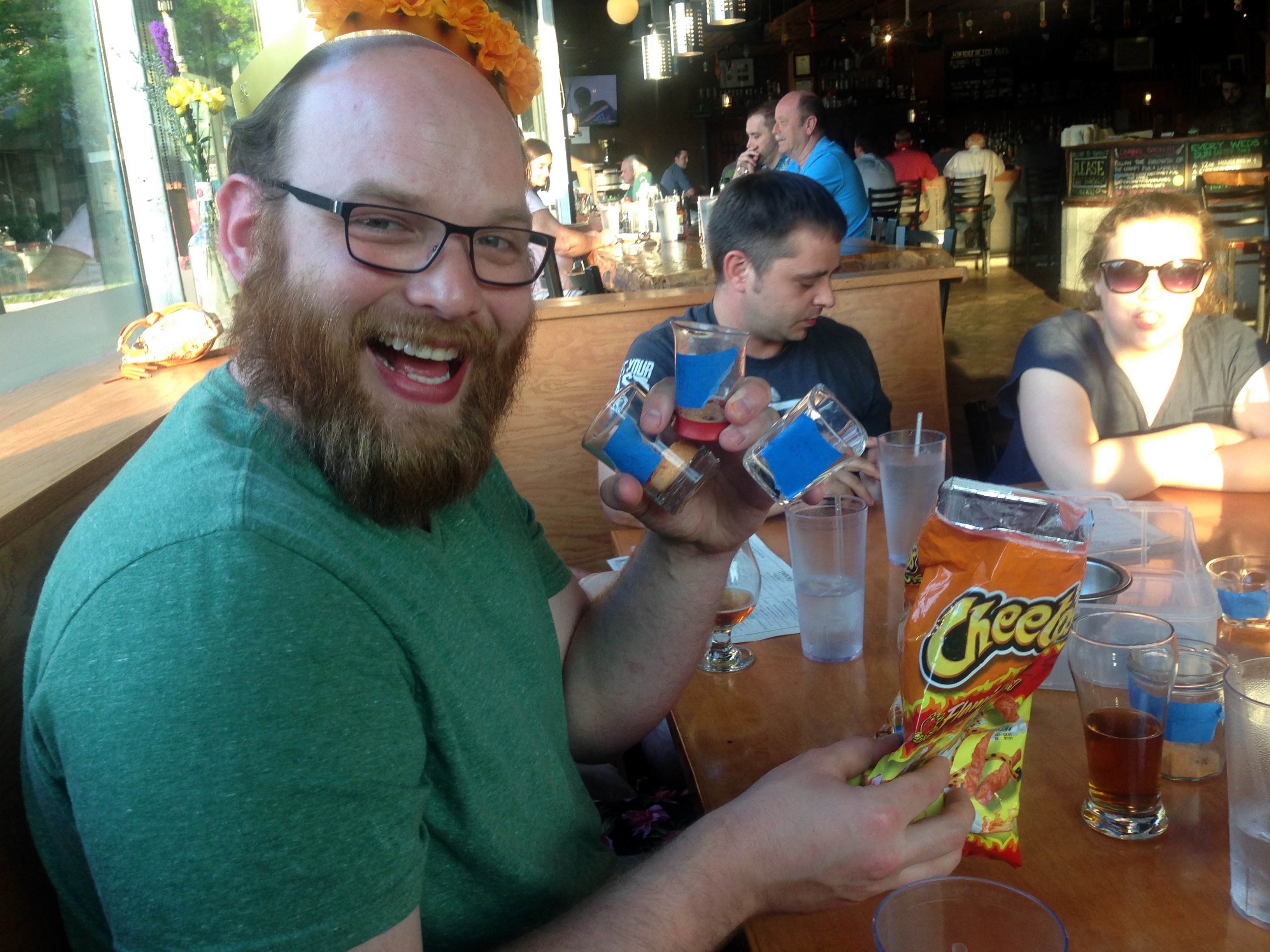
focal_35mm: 33
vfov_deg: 42.9
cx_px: 635
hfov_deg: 55.4
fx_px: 1211
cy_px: 476
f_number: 2.4
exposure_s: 1/60
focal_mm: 4.12
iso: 64
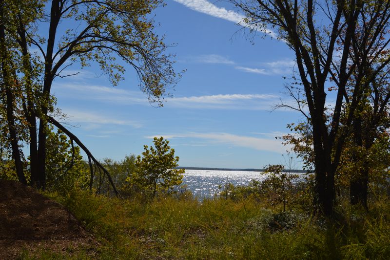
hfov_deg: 49.6
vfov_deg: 34.2
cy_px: 130
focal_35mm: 39
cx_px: 195
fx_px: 422
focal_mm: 26
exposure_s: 1/400
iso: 100
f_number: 10
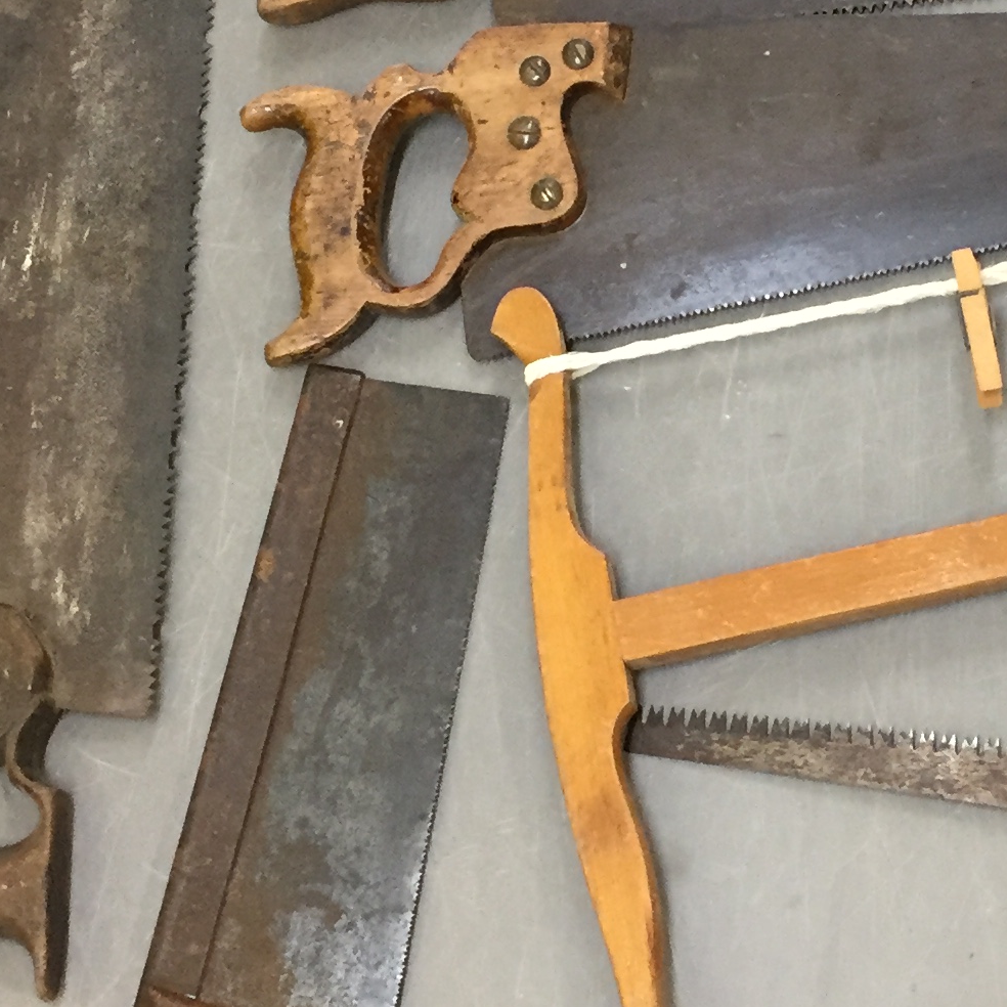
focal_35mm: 85
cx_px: 788
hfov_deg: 20.2
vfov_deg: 20.4
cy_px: 375
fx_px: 2798
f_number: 2.2
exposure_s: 1/33
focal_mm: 4.15
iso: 250
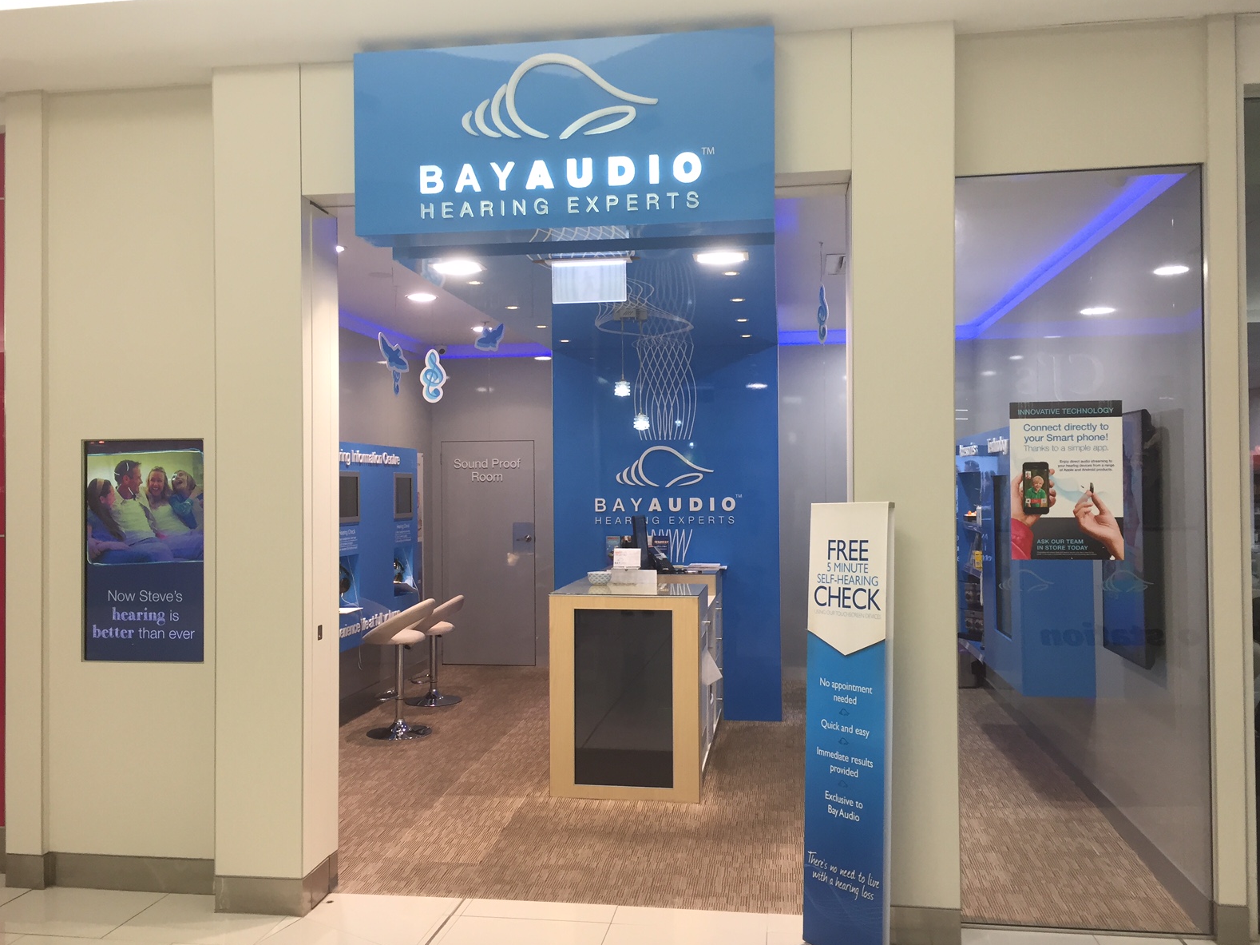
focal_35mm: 30
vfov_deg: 46.8
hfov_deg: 60.0
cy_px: 472
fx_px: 1092
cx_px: 620
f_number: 2.2
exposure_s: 1/33
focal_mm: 4.15
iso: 32
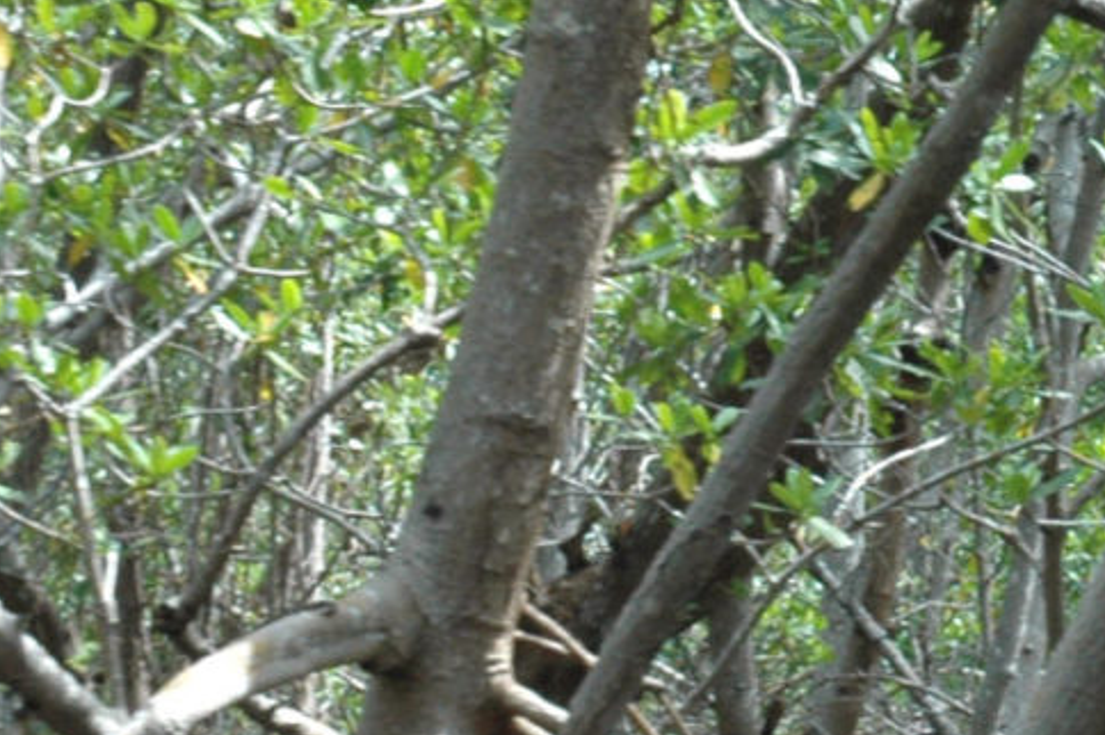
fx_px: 6932
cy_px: 396
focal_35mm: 226
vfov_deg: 6.1
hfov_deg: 8.9
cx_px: 1717
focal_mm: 38
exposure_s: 1/200
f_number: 7.1
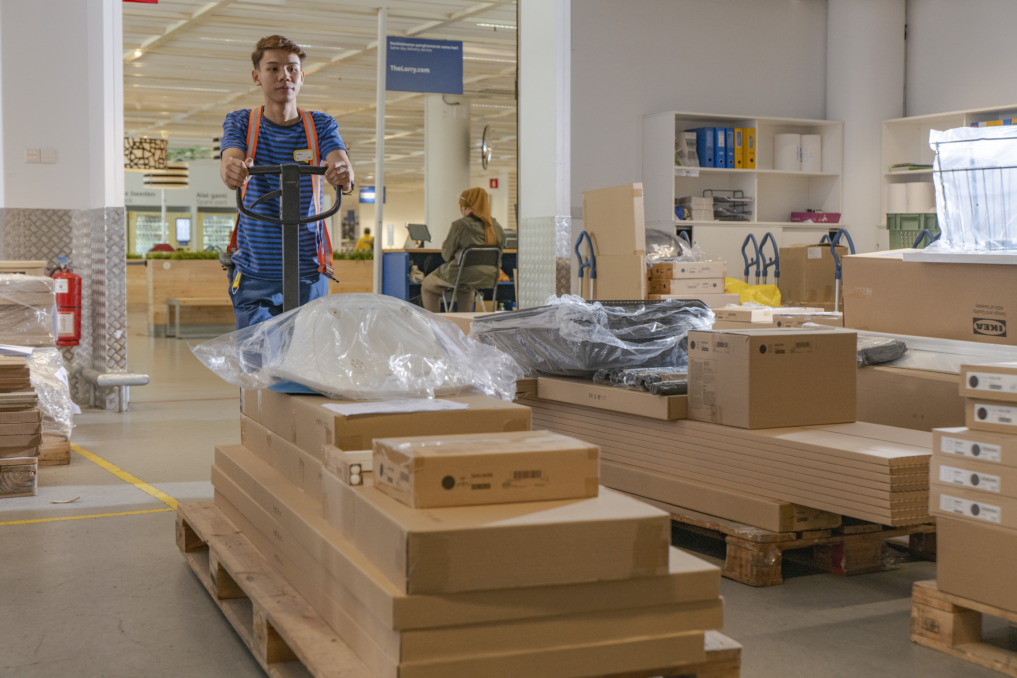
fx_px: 1413
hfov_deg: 39.6
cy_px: 339
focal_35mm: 50
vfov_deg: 27.0
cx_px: 508
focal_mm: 50
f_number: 4
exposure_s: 1/160
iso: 1600
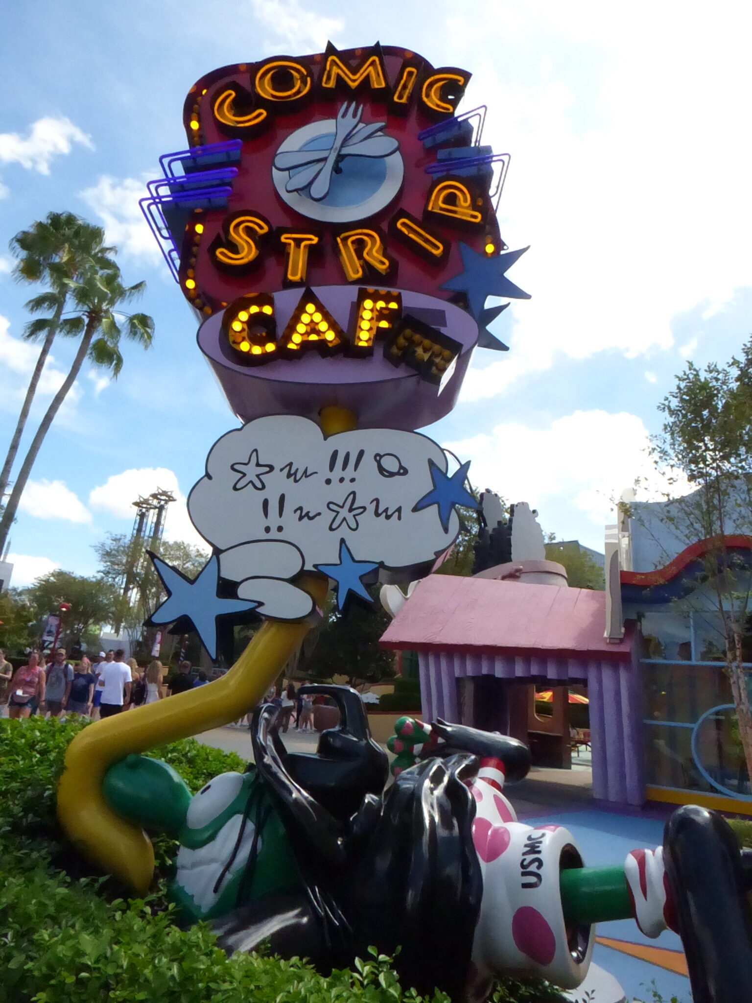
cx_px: 376
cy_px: 502
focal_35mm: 20
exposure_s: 1/2000
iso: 1600
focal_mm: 3.58
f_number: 8
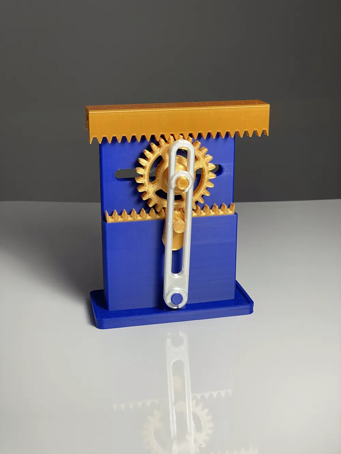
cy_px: 227
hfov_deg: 28.0
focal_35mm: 52
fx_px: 683
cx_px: 170
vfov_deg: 36.8
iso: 40
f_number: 2
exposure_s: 1/100
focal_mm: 6
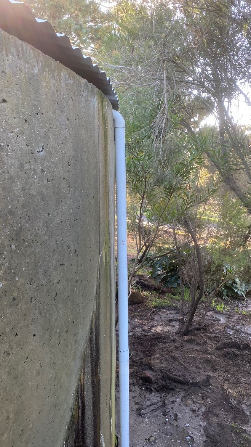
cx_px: 127
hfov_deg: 40.2
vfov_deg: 66.1
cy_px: 227
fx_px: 343
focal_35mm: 29
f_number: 1.8
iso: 100
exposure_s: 1/121
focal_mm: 4.25
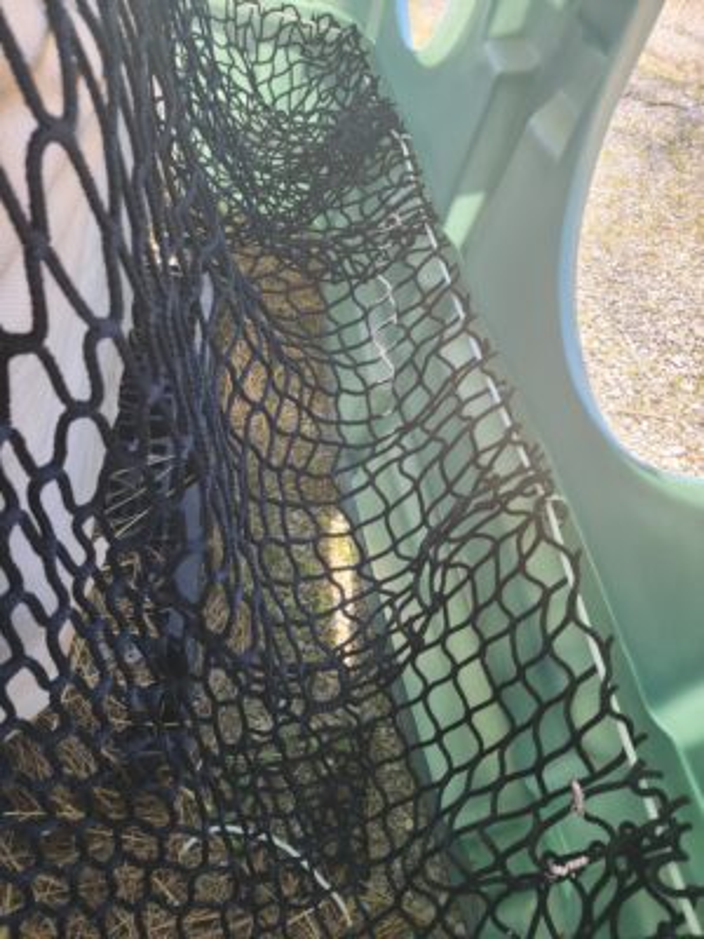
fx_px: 624
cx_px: 352
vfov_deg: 73.9
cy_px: 470
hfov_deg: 58.9
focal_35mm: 23
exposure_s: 1/120
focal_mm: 6.4
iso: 40
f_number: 1.8
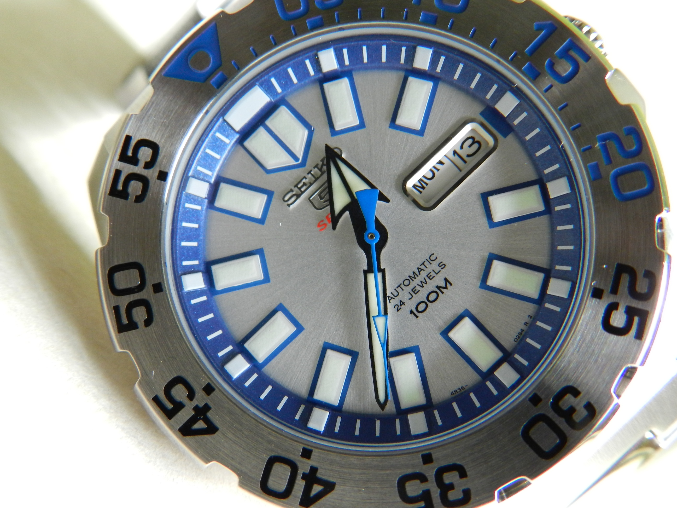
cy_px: 254
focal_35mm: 32
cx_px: 338
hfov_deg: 56.8
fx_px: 626
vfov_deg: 44.2
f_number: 3.7
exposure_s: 1/15
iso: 400
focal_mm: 5.6
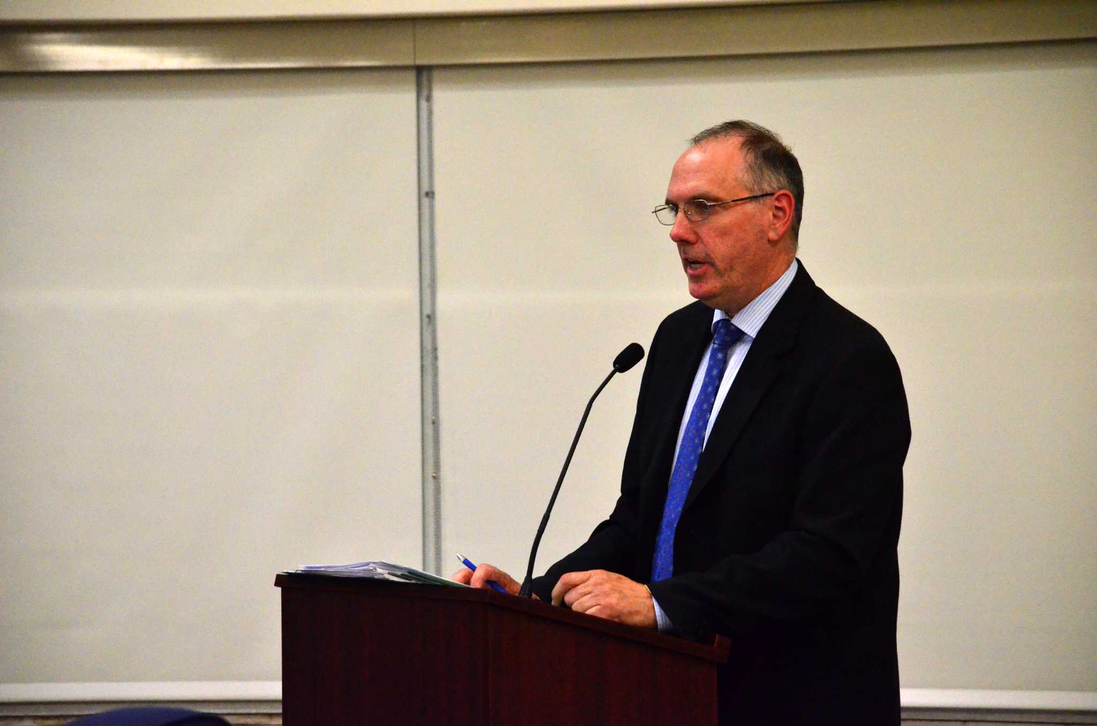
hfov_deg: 13.7
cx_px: 548
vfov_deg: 9.1
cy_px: 363
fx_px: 4561
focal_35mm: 150
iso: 4000
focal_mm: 100
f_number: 4.8
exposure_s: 1/500
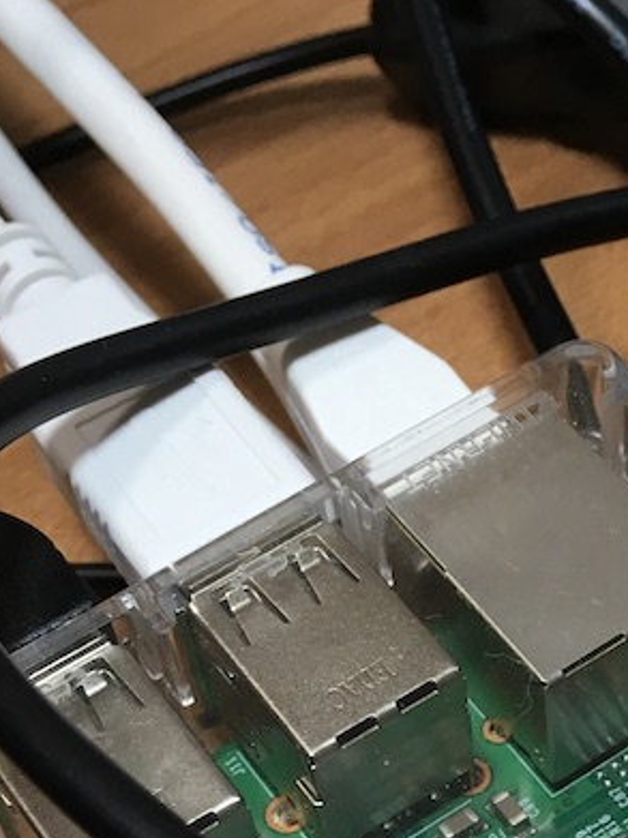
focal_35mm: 76
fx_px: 1839
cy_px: 1022
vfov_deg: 23.3
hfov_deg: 19.1
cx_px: 538
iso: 32
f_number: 2.2
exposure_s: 1/30
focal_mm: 4.15
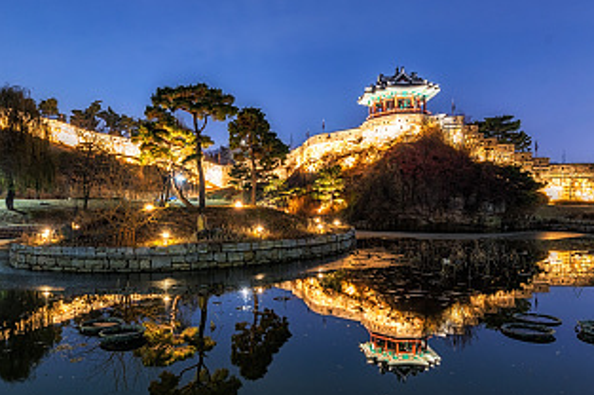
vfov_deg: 49.3
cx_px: 249
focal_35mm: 26
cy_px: 227
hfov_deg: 69.0
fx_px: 429
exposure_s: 15
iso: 200
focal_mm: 16
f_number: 8
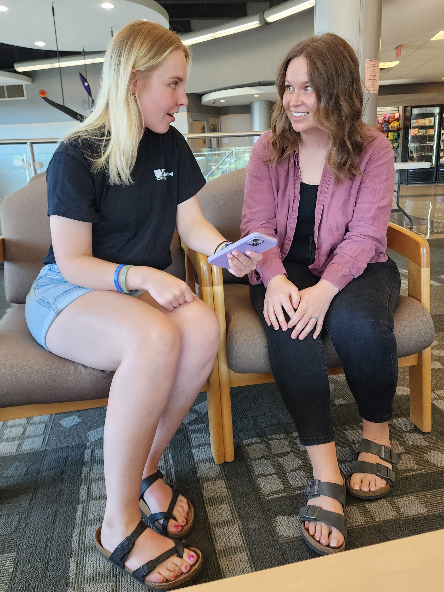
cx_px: 222
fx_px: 445
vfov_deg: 67.2
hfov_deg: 53.1
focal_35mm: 26
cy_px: 268
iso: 160
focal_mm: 6.4
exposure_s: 1/120
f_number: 1.8
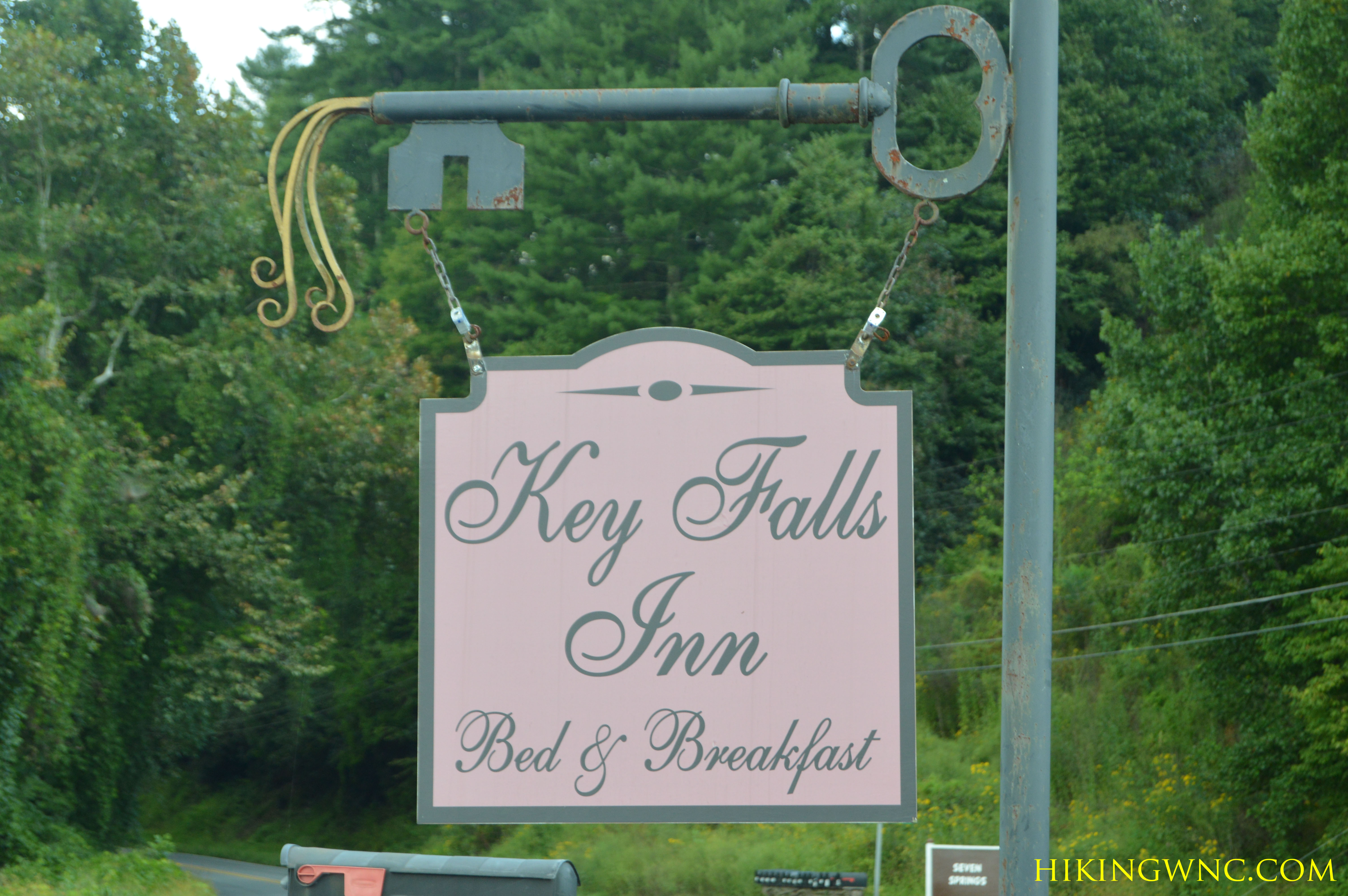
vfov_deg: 16.5
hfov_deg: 24.6
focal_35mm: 82
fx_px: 3086
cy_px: 448
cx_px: 674
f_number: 5.6
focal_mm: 55
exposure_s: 1/60
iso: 500
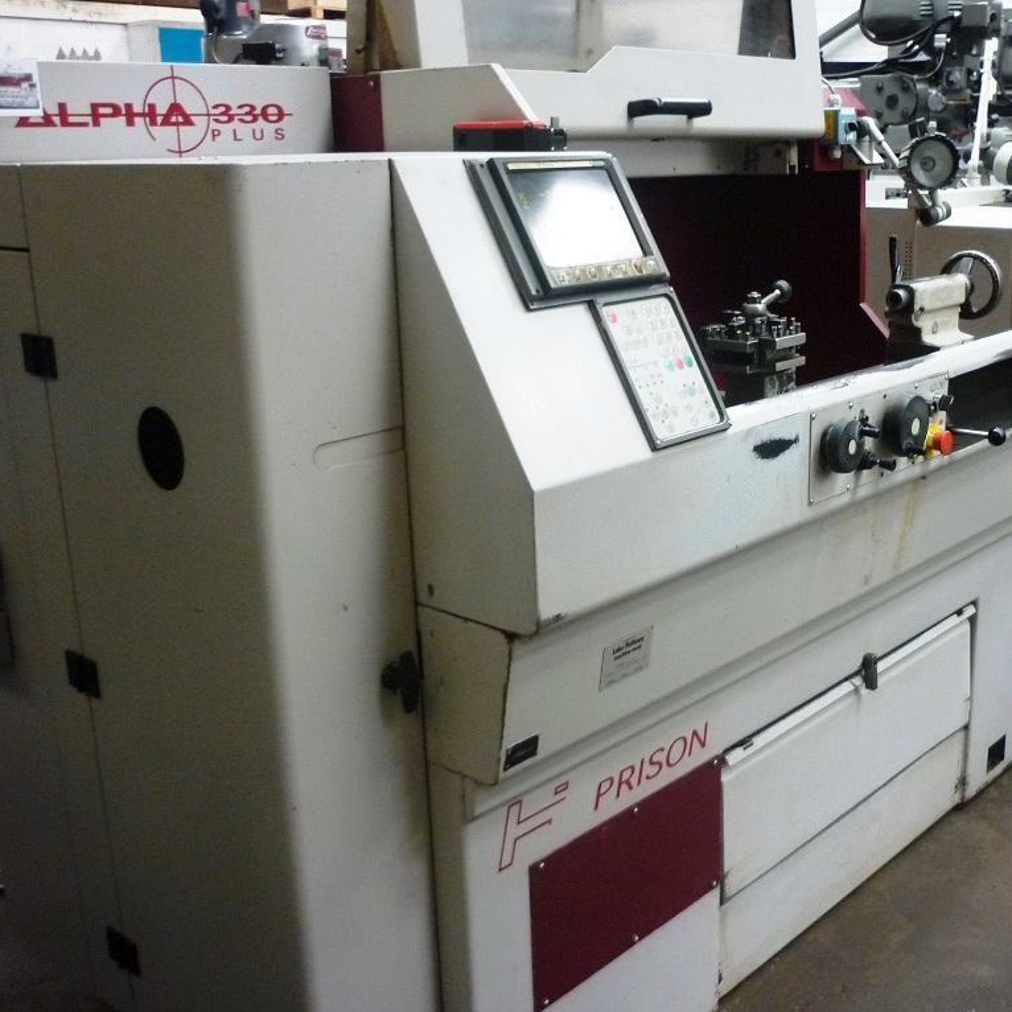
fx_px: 1290
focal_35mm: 39
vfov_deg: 42.8
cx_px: 650
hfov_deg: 42.4
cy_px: 506
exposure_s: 1/30
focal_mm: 5.5
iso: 320
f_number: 2.8
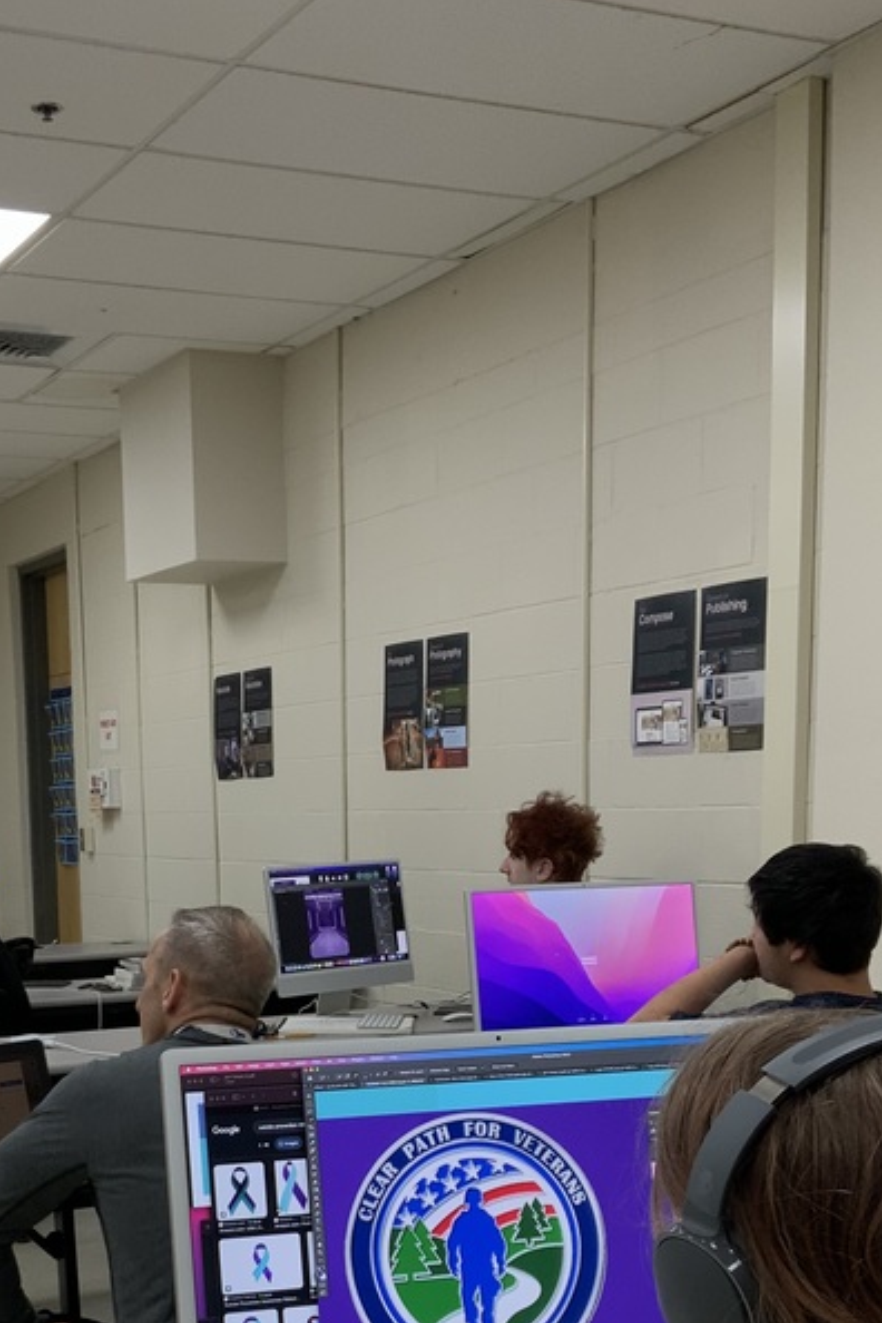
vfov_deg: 36.7
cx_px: 296
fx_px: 1911
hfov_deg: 25.9
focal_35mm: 52
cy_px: 1080
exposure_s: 1/116
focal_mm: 3
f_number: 1.8
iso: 64
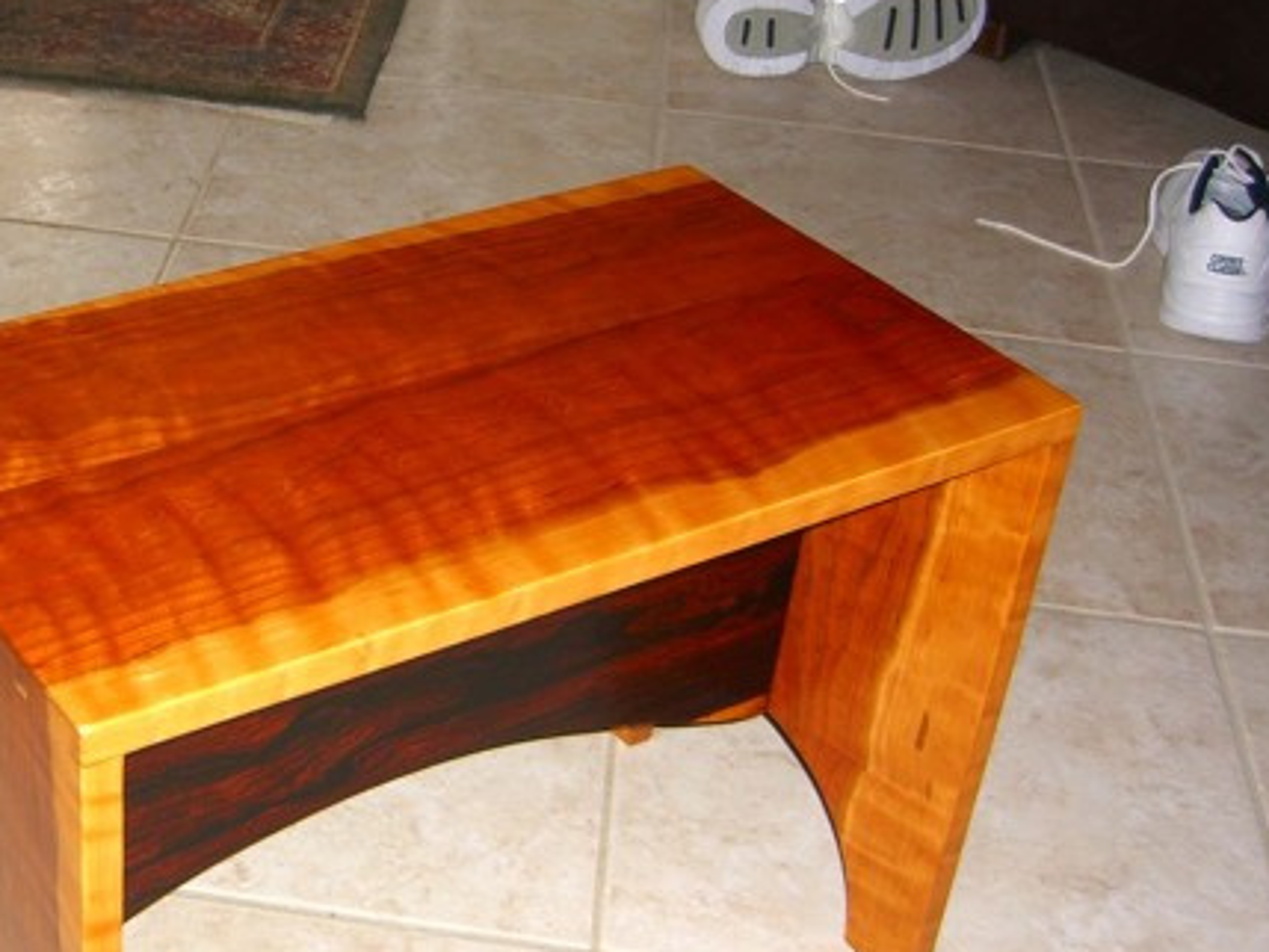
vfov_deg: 23.6
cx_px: 254
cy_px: 554
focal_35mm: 62
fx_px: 2274
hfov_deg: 30.4
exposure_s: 1/60
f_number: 2.8
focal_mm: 7.9
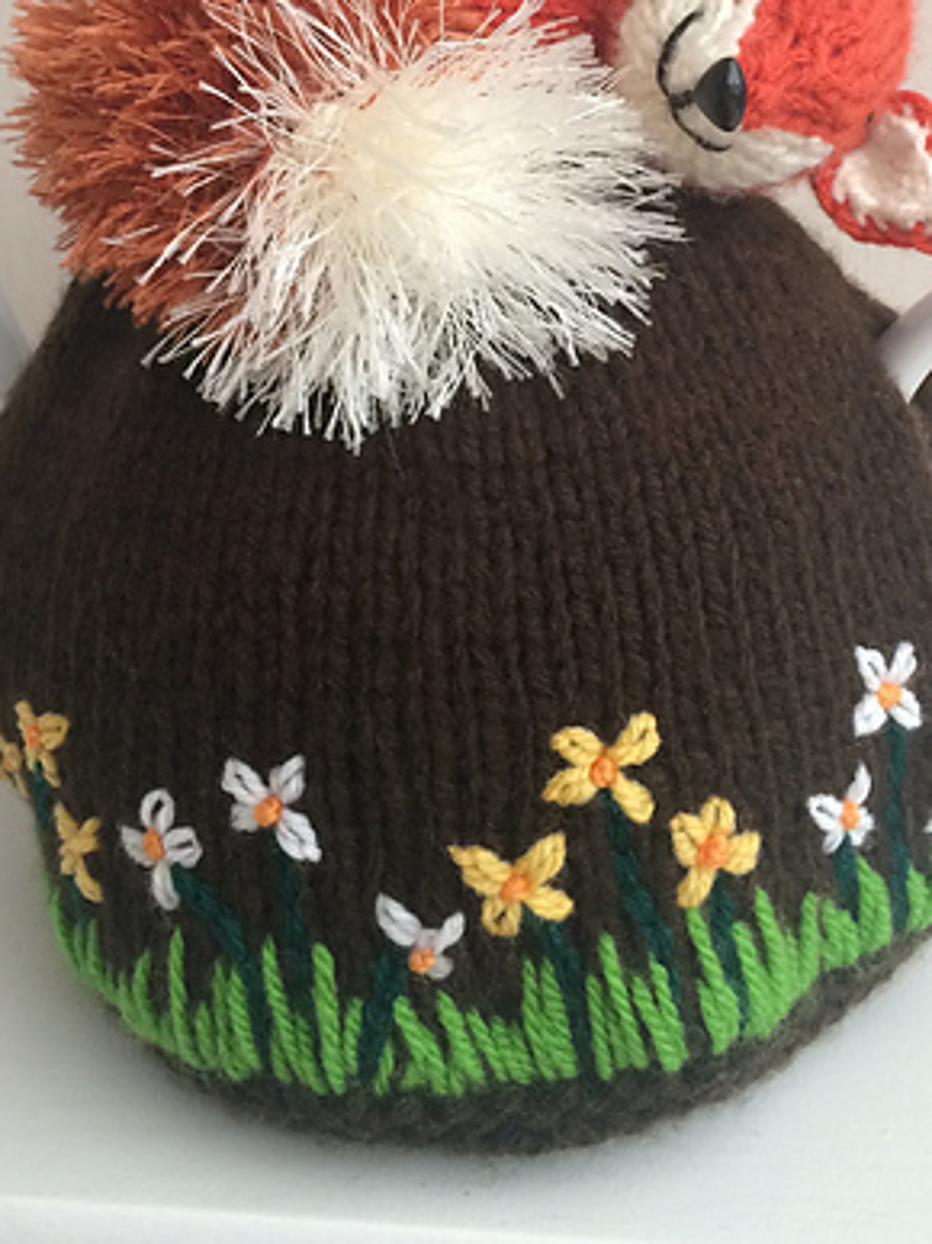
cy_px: 302
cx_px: 450
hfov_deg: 30.2
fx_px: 1724
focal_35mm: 48
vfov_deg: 38.6
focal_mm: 4.15
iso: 80
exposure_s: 1/33
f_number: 2.2
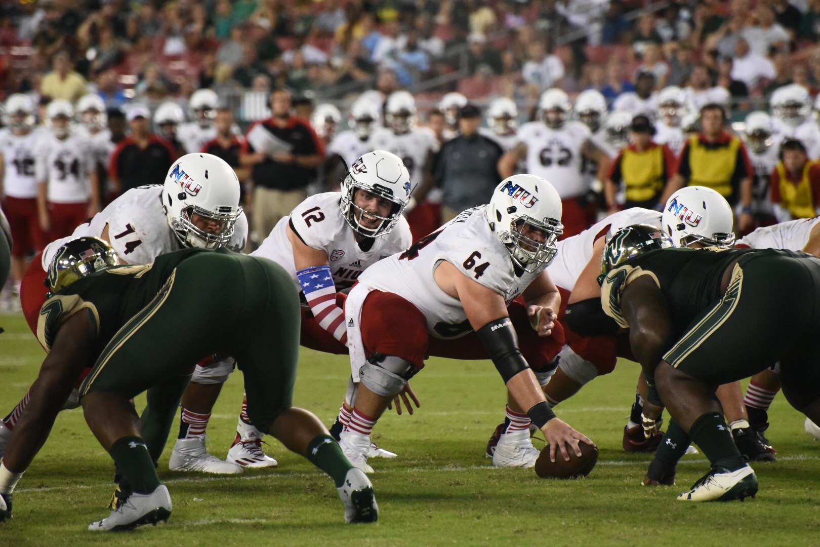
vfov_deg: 4.6
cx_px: 410
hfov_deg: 6.9
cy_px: 274
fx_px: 6833
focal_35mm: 300
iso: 10000
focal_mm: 300
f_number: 5.6
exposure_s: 1/1600
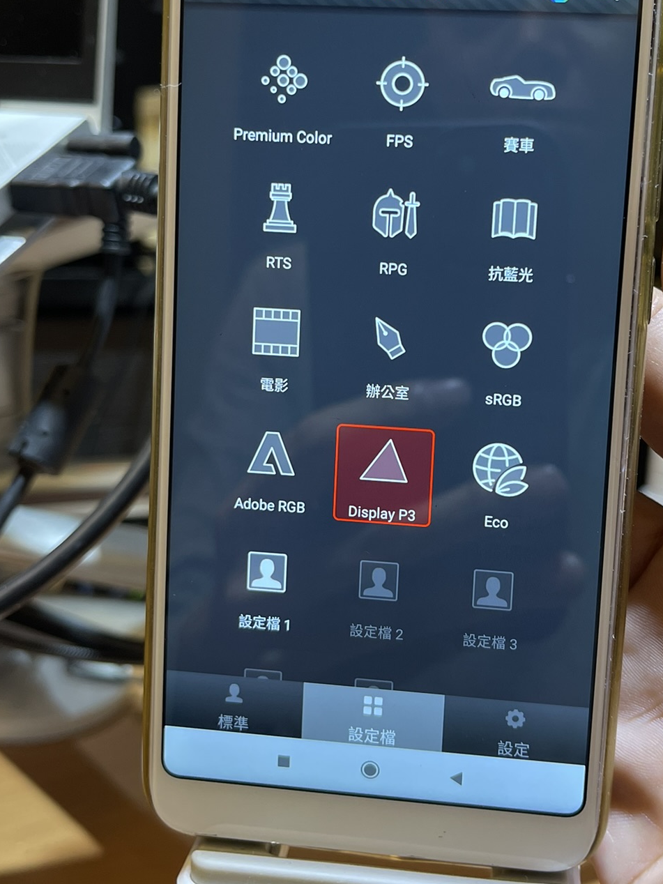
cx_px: 394
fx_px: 1073
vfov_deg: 44.5
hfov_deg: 34.3
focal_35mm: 42
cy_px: 349
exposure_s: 1/60
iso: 200
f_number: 1.6
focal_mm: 5.1
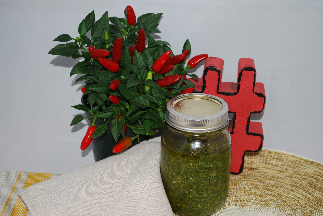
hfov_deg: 24.6
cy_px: 108
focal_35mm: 82
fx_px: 741
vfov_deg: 16.6
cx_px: 162
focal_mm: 55
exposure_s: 1/60
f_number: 5.6
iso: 200
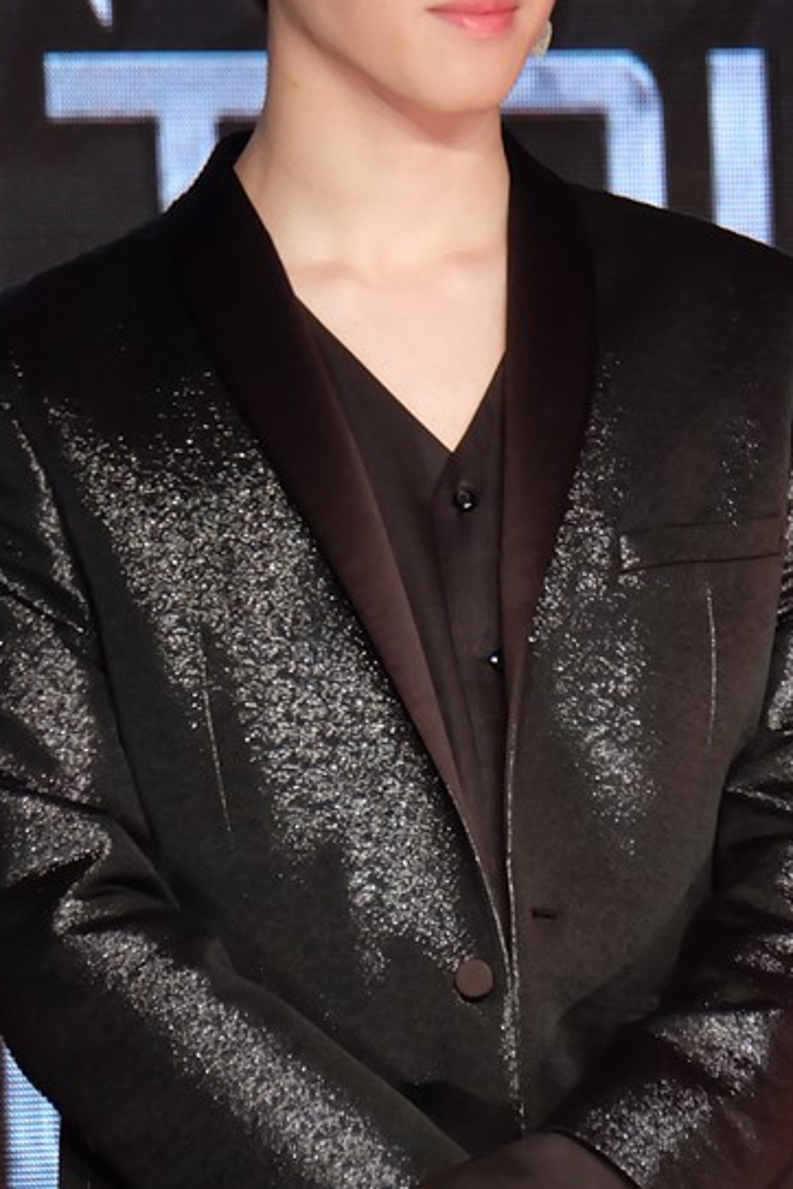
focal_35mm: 572
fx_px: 18898
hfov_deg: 2.4
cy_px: 418
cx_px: 383
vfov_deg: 3.6
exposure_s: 1/60
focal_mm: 230
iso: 3200
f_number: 6.7
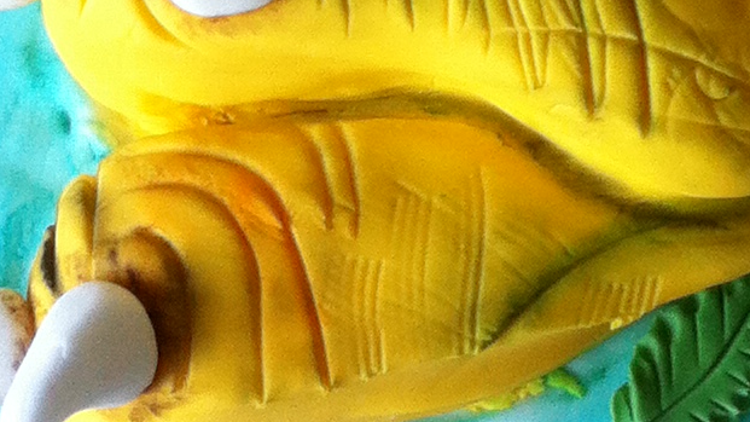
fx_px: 3161
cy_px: -794
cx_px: 742
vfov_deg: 6.9
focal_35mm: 159
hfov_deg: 13.4
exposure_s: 1/15
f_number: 2.8
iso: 80
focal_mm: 3.85
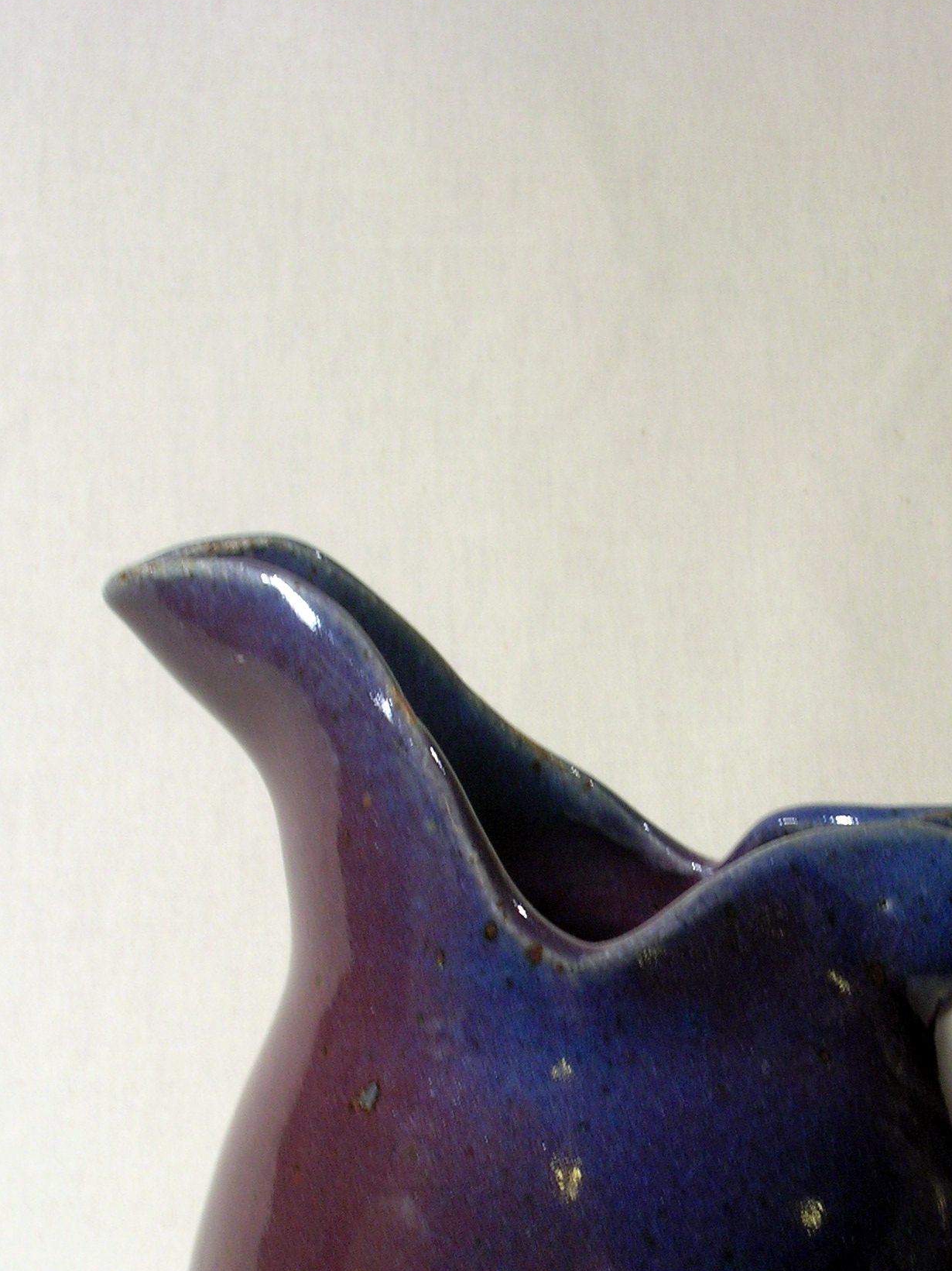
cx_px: 665
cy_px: 993
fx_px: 2898
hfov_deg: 18.6
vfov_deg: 24.4
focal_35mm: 79
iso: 50
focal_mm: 8.4
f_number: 5.6
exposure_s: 1/19
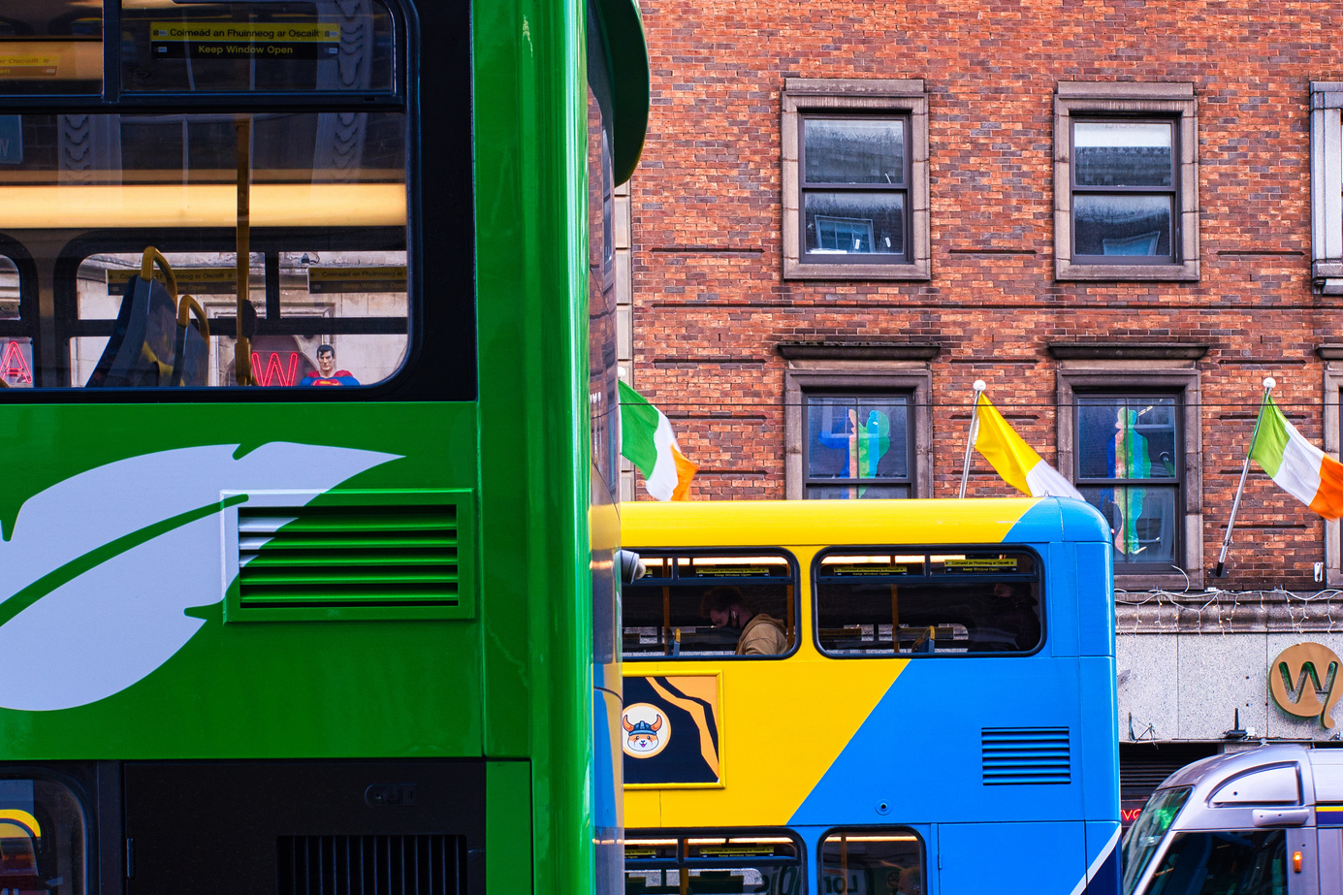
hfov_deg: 32.4
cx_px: 681
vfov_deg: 21.9
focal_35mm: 62
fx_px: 2313
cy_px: 456
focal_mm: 35
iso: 800
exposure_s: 1/60
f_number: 8
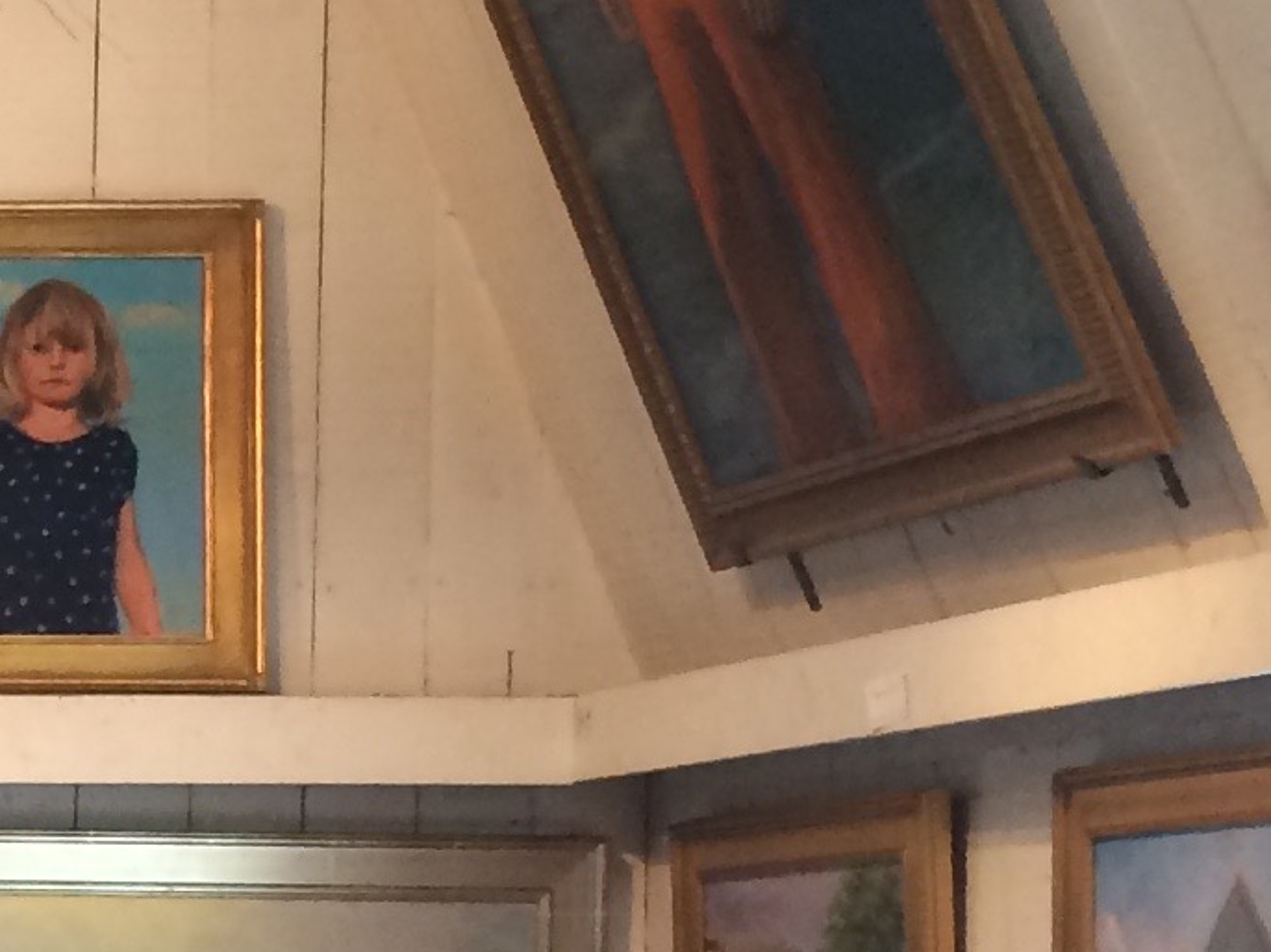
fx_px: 5065
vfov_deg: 10.6
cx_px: -1441
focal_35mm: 138
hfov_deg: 12.3
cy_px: 1069
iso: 100
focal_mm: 4.15
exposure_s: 1/30
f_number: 2.2
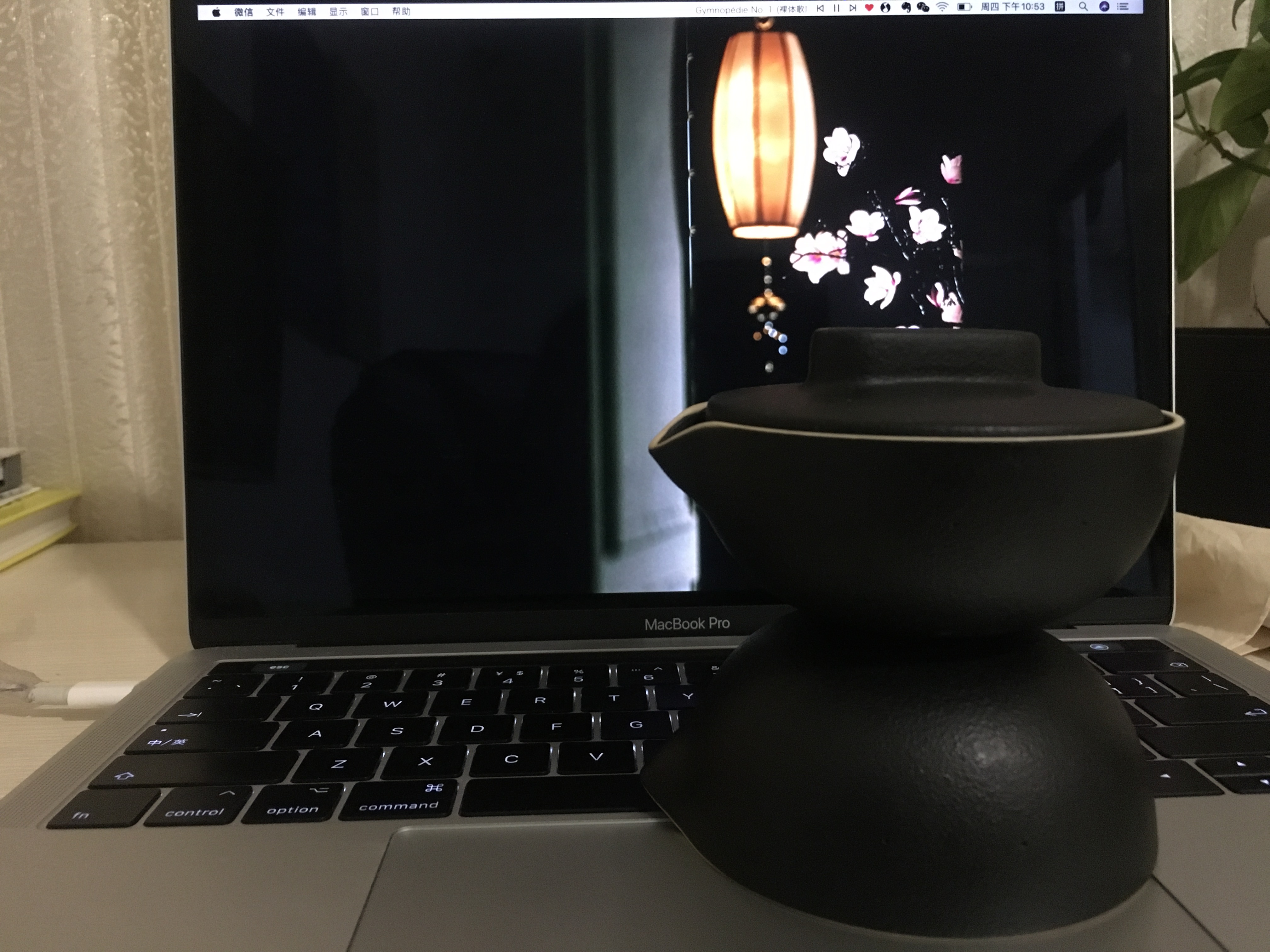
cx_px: 635
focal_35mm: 29
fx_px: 1064
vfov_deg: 48.2
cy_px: 476
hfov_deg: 61.7
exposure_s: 1/17
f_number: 2.2
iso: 640
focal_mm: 4.15
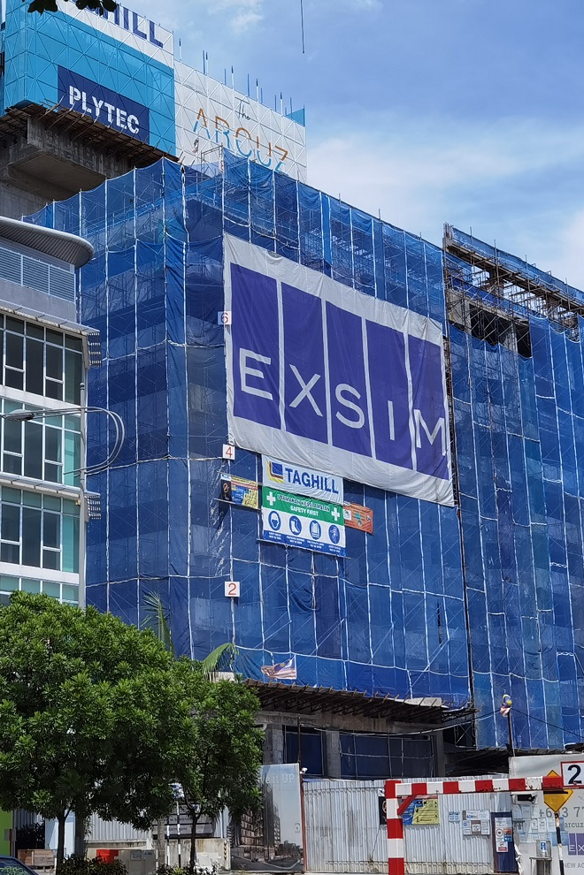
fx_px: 1509
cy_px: 415
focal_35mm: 62
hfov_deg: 21.8
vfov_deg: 32.4
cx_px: 176
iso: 50
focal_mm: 6.71
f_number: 1.9
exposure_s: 1/7092
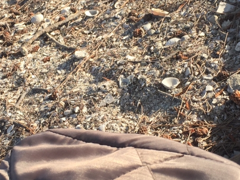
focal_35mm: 69
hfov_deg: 28.2
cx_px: 114
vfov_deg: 21.3
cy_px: 99
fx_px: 478
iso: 32
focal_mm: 4.15
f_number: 2.2
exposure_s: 1/964
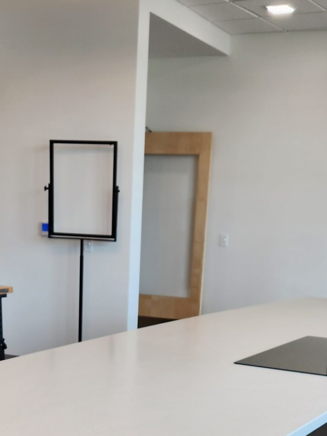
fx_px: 781
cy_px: 498
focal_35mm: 62
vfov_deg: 28.0
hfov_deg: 23.6
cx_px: 139
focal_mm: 5.4
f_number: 1.8
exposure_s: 1/120
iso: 80
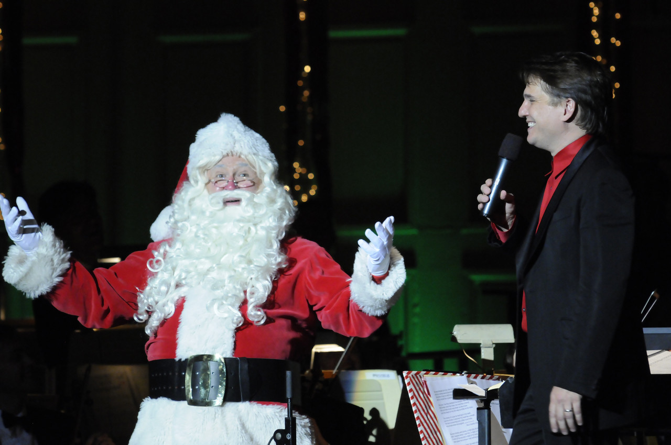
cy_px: 222
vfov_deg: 2.7
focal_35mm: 510
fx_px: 9494
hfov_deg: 4.0
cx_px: 336
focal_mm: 340
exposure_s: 1/200
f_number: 5.6
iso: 2500
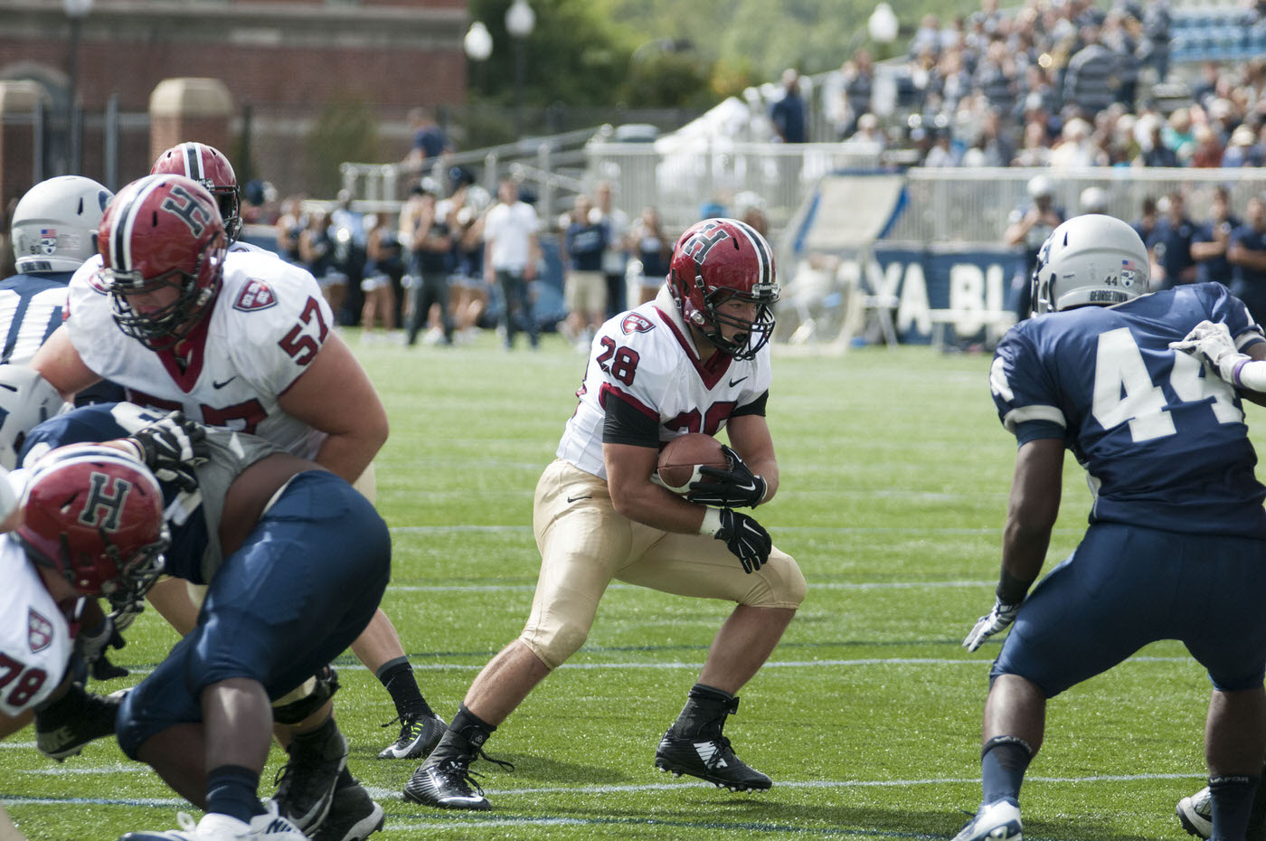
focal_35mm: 225
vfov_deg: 6.1
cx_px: 633
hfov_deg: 9.2
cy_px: 420
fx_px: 7903
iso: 400
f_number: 3.5
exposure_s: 1/3200
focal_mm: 150
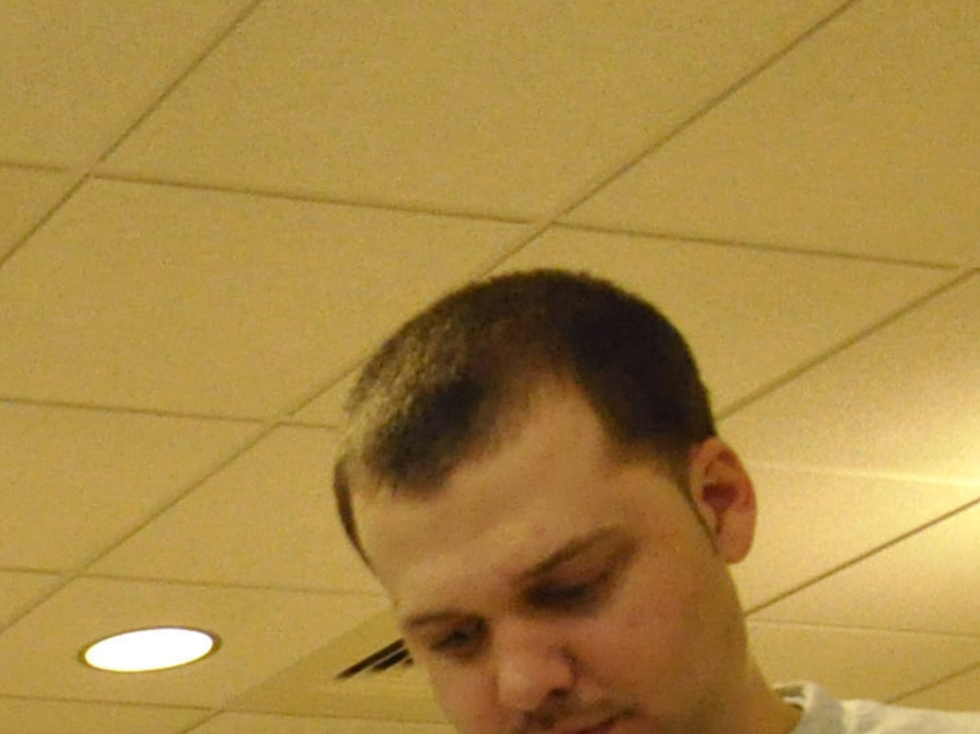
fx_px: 2858
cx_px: -621
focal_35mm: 101
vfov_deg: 13.5
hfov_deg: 17.0
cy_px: 1221
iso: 2000
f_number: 6.3
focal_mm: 12
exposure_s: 1/80
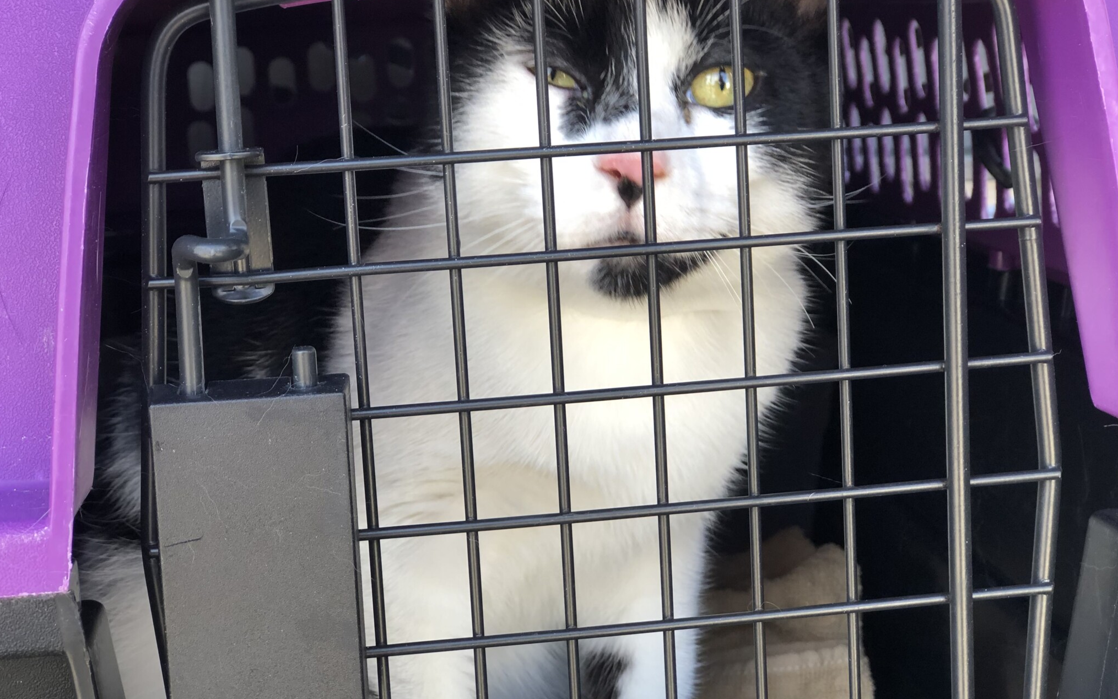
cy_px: 285
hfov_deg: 33.5
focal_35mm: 61
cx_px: 559
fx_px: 1859
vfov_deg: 21.3
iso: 32
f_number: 2.8
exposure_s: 1/30
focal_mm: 6.6
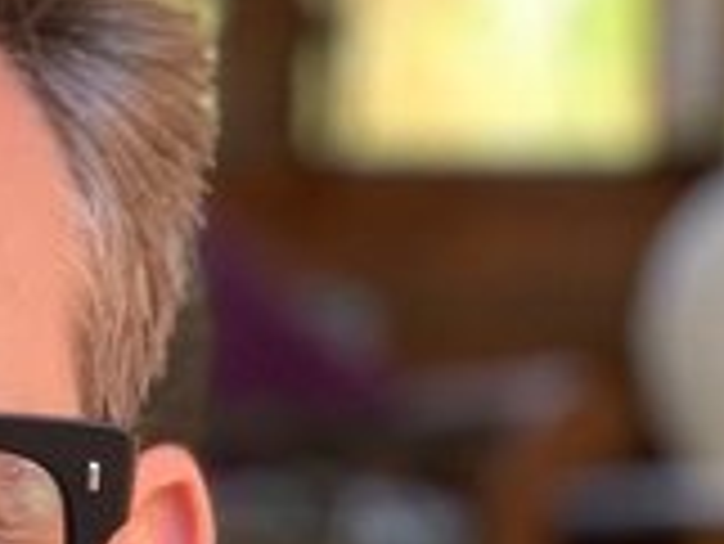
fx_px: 5400
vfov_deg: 5.7
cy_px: 683
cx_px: -742
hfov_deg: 7.4
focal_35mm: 258
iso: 80
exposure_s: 1/122
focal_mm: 6
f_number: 2.4
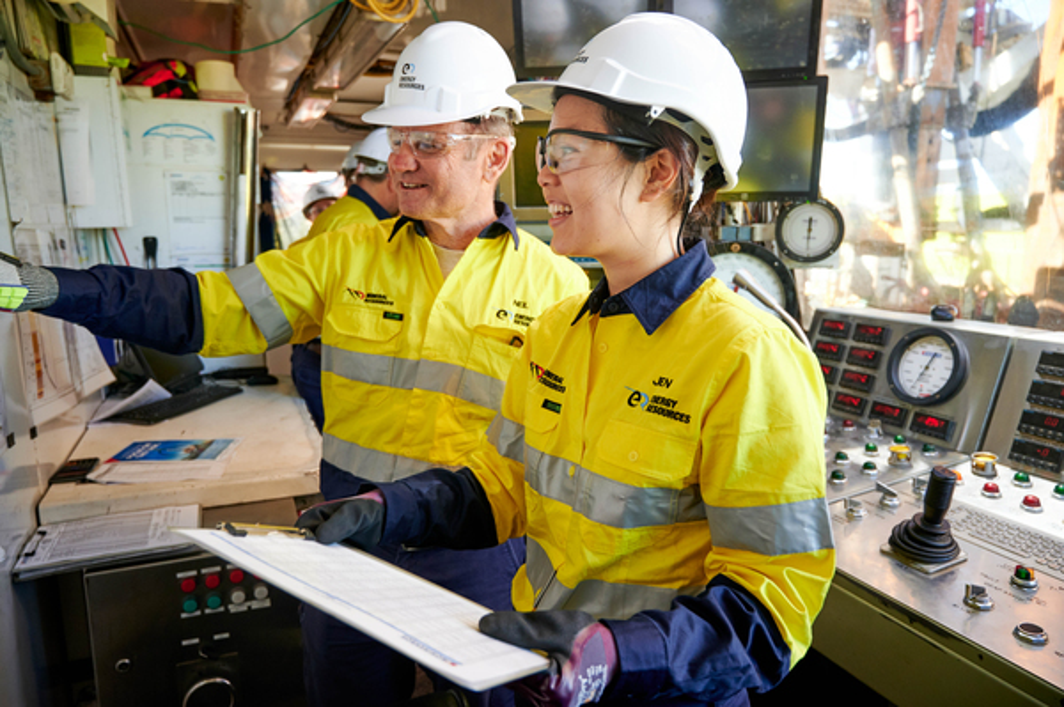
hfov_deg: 73.8
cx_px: 532
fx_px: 709
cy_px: 354
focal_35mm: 24
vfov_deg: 53.1
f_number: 4
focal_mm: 24
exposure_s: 1/50
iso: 250
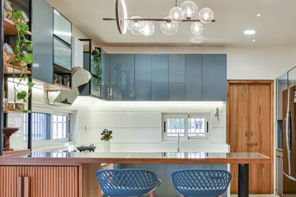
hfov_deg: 48.7
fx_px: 320
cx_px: 200
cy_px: 131
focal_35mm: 39
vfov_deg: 34.0
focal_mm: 20.5
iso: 200
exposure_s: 1/10
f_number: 11
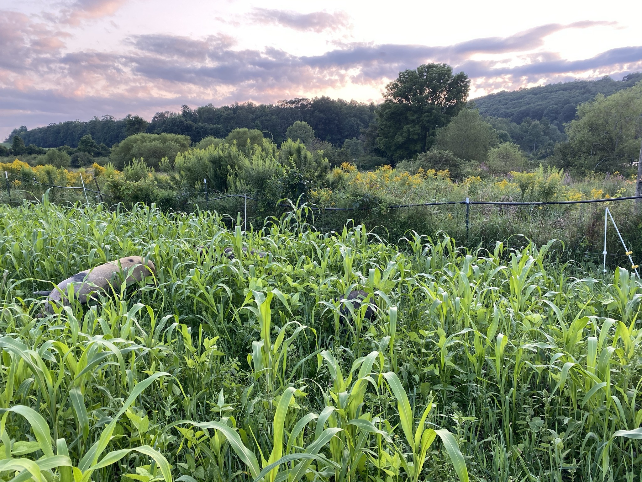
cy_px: 241
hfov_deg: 67.3
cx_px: 321
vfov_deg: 53.1
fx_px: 482
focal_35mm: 26
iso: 50
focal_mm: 4.25
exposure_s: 1/122
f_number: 1.8
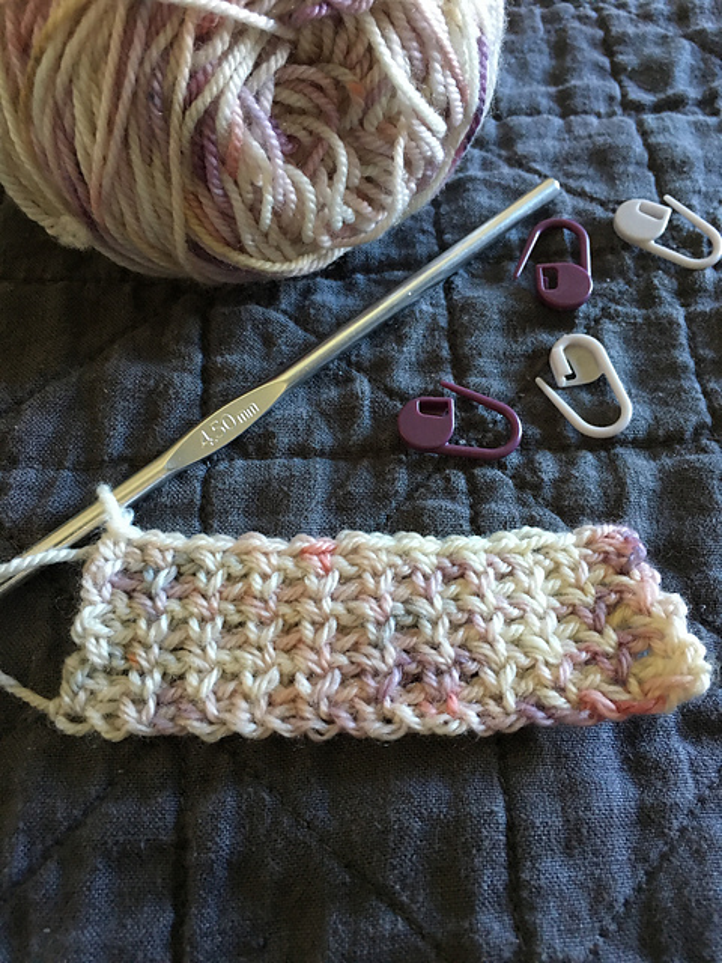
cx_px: 361
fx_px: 806
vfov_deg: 61.7
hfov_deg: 48.2
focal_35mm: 29
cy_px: 482
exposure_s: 1/33
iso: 250
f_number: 2.2
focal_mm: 4.15
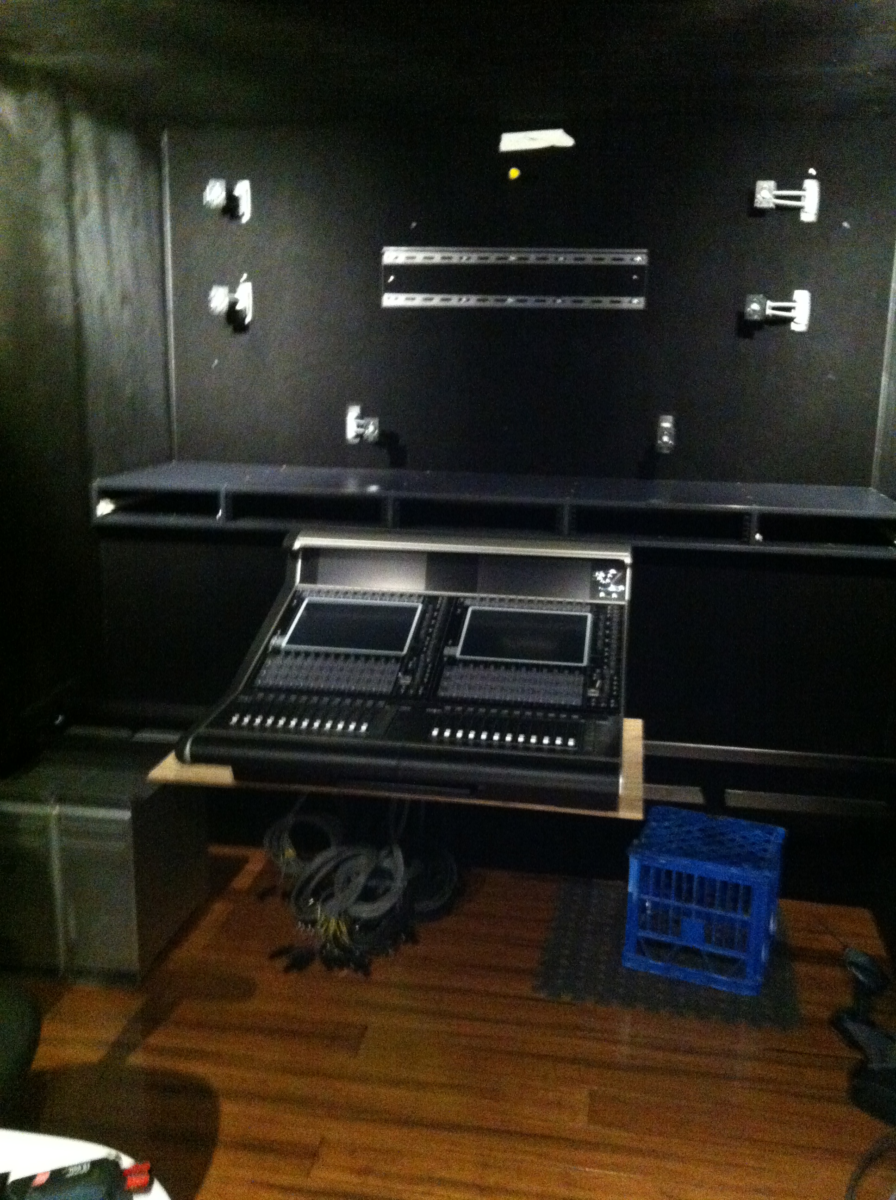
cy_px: 600
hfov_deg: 40.6
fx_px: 1211
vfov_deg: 52.7
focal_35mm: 35
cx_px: 448
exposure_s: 1/15
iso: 1000
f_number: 2.8
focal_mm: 3.85
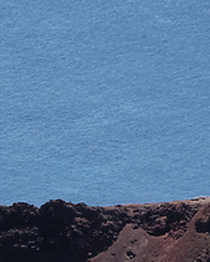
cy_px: 484
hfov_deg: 1.7
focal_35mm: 911
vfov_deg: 2.1
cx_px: -202
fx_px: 7072
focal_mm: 80
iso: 200
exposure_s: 1/250
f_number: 10
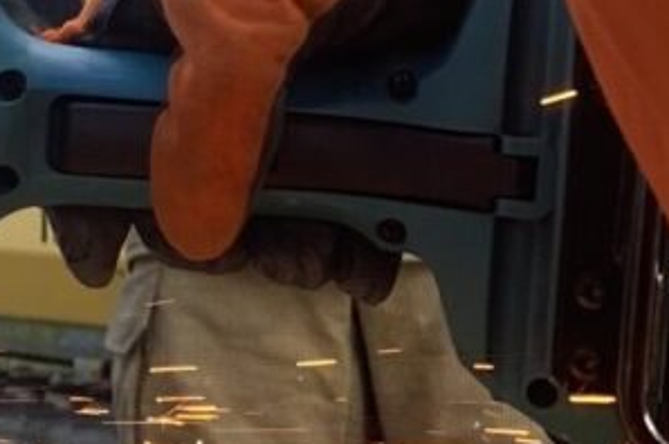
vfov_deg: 7.4
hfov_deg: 11.0
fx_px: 3453
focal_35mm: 186
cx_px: 512
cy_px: 135
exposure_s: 1/142
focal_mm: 4.25
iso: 32
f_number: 1.8
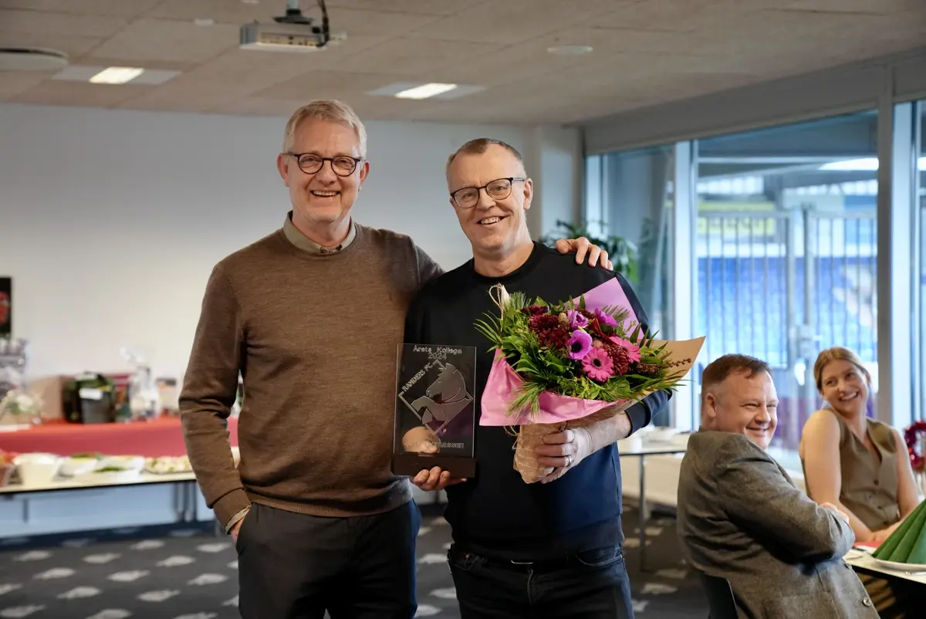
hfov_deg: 31.4
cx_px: 463
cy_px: 310
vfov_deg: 21.3
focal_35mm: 64
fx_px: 1647
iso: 5000
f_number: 4
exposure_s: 1/160
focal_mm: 64
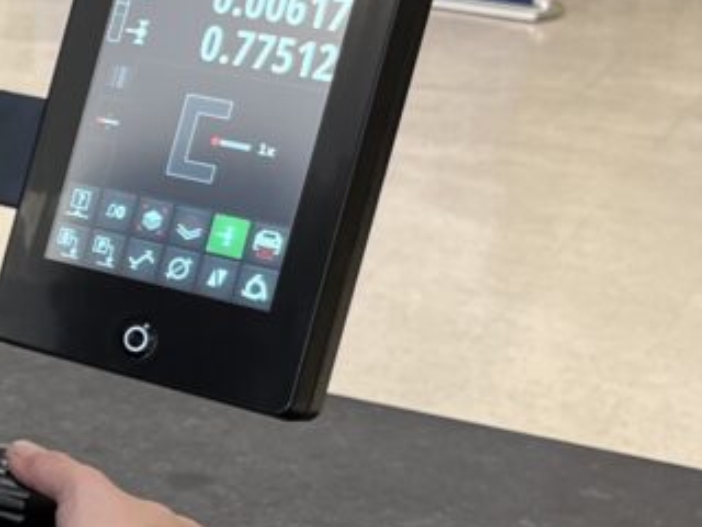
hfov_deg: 15.1
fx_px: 2373
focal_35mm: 117
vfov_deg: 12.7
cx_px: -456
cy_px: 283
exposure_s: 1/60
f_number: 1.6
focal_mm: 5.1
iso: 64
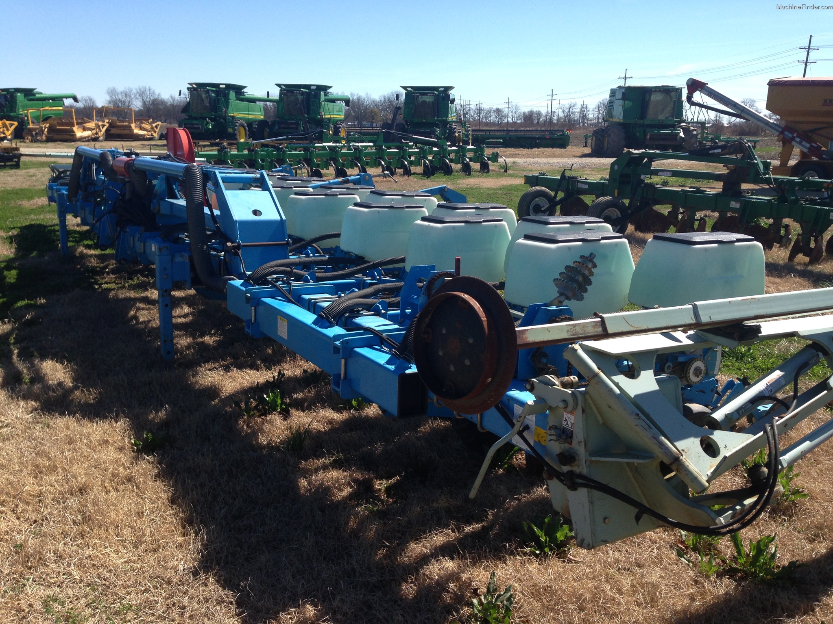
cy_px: 312
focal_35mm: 33
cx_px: 416
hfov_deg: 55.4
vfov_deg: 42.9
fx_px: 794
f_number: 2.4
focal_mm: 4.12
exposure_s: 1/1261
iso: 64
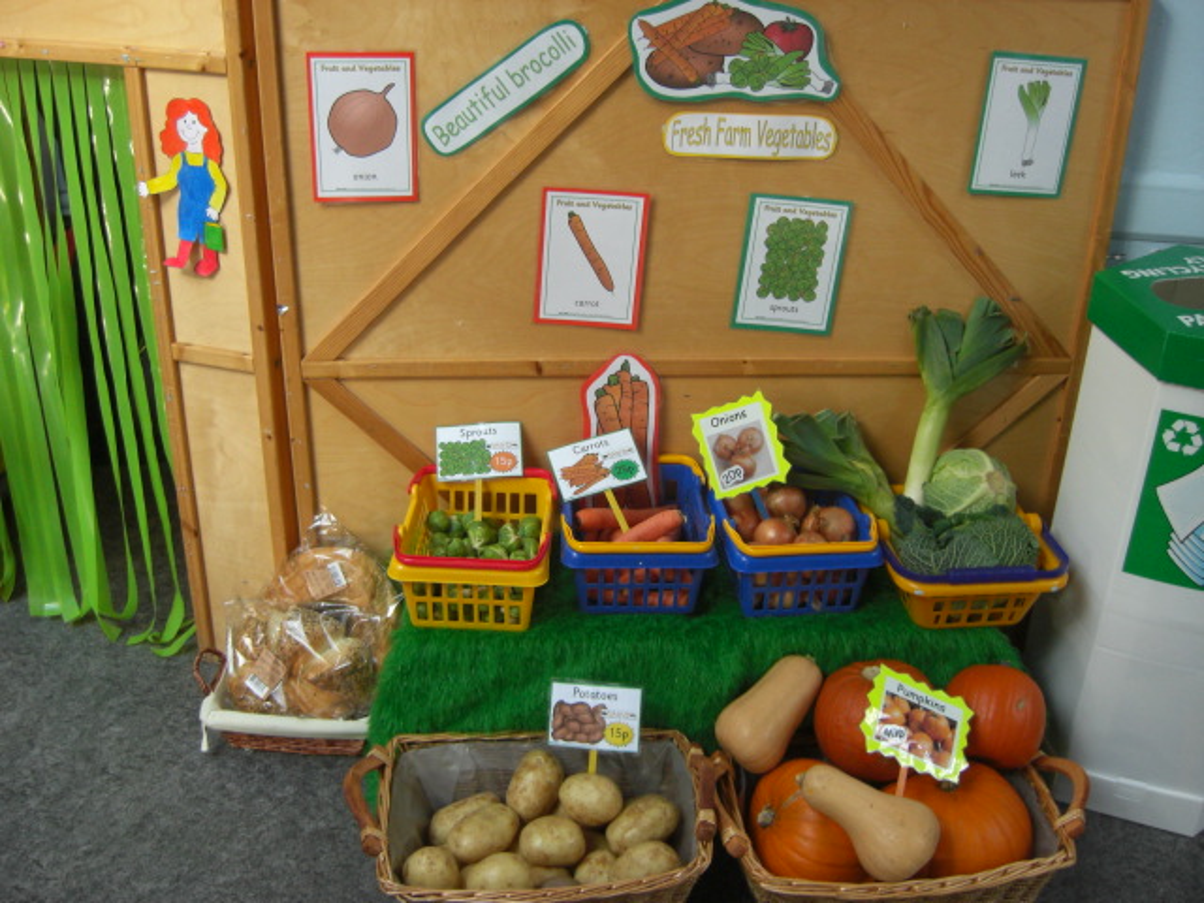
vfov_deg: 37.7
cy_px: 452
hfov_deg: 49.0
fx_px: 1322
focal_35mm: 38
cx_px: 602
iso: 200
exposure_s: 1/80
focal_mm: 7.9
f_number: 2.8
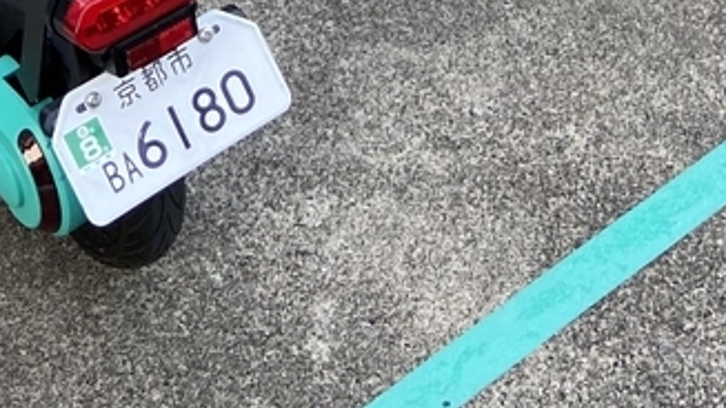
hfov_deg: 20.5
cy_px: -614
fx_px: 2002
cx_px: 391
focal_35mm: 104
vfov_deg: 10.0
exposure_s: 1/121
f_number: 1.8
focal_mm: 4.25
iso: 125
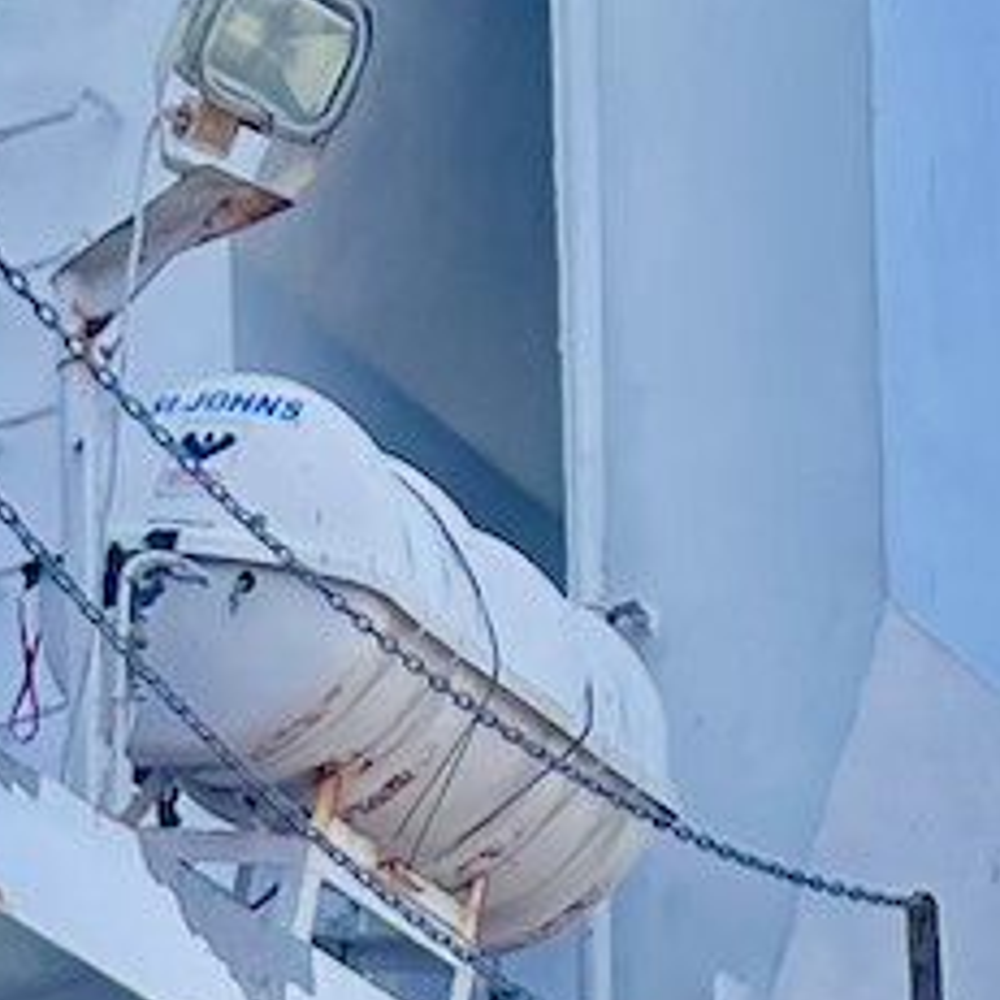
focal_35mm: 191
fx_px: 6243
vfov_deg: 7.6
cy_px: 3307
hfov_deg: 9.2
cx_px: 446
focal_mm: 5.1
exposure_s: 1/1883
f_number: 1.6
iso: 32
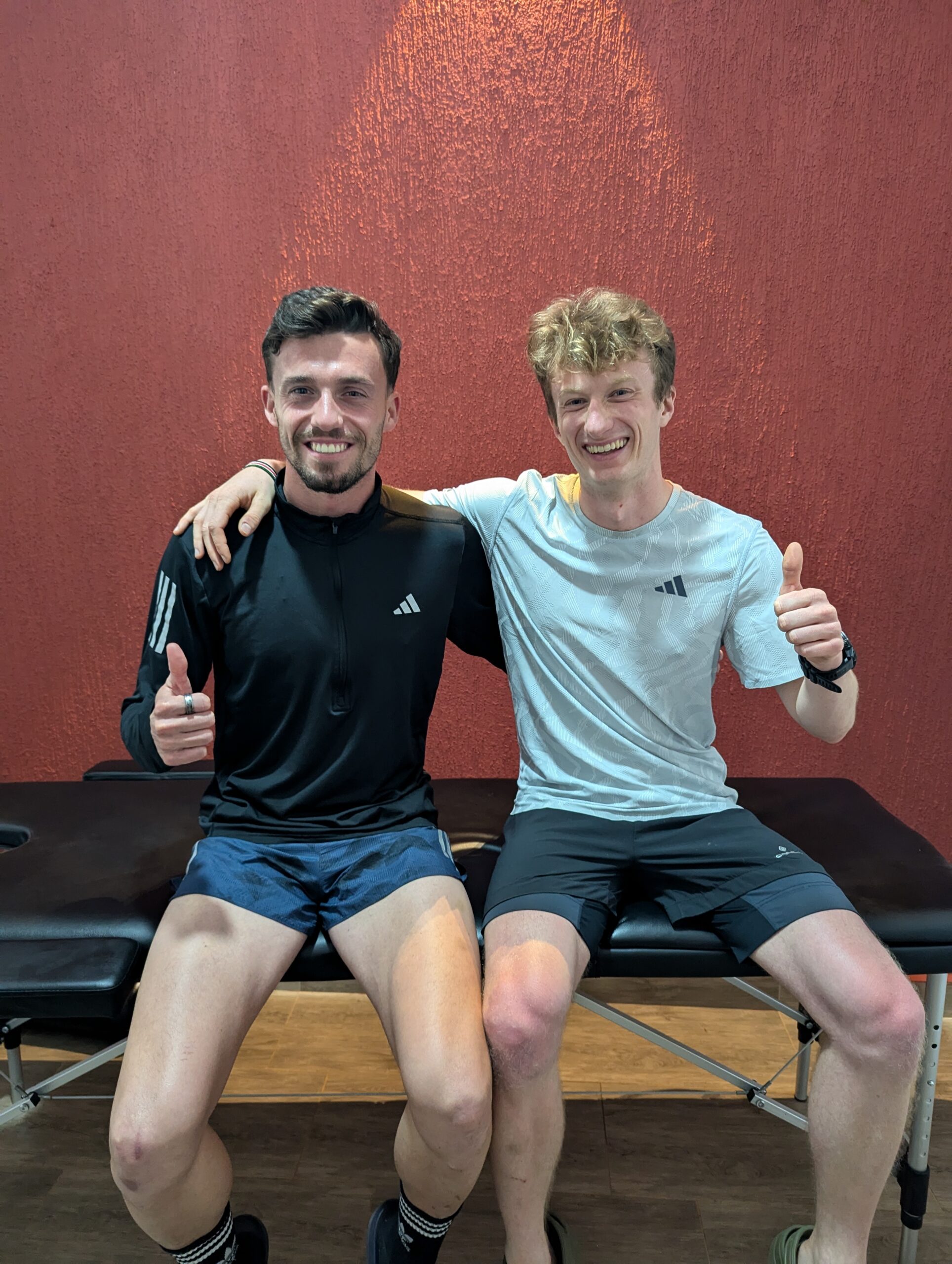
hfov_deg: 56.9
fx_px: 878
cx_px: 476
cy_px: 632
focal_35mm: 24
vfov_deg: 71.5
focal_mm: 6.81
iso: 560
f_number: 1.85
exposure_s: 1/29.1
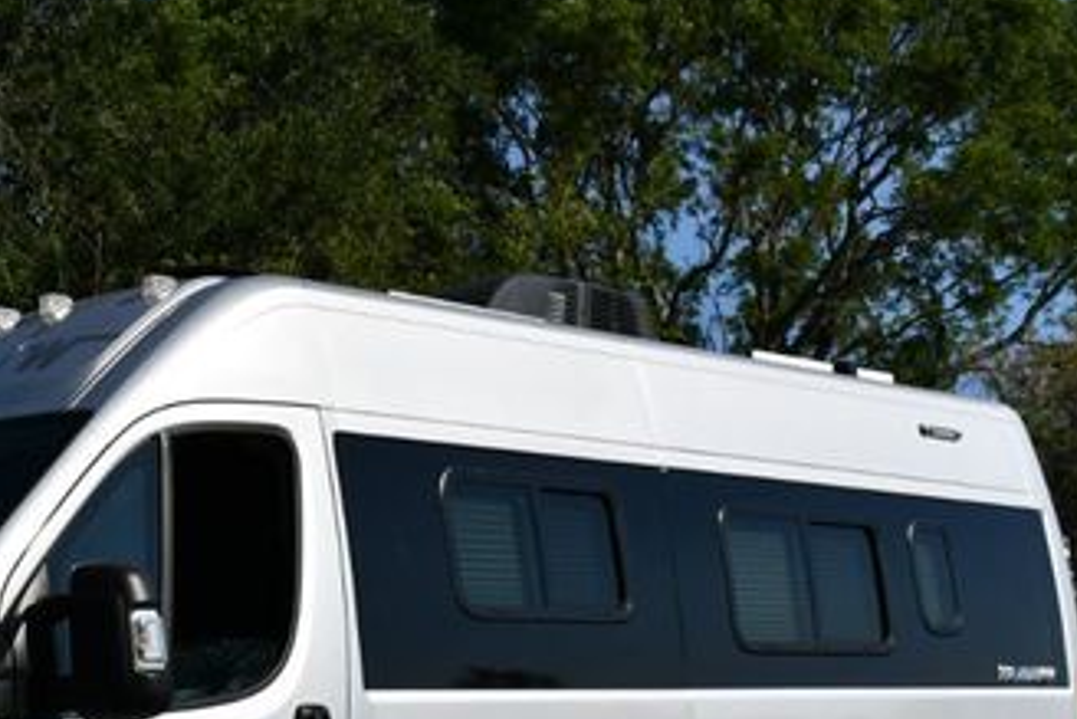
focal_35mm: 82
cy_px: 648
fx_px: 2454
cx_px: 154
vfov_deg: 16.4
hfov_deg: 24.2
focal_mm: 21
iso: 100
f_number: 10
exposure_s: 1/400
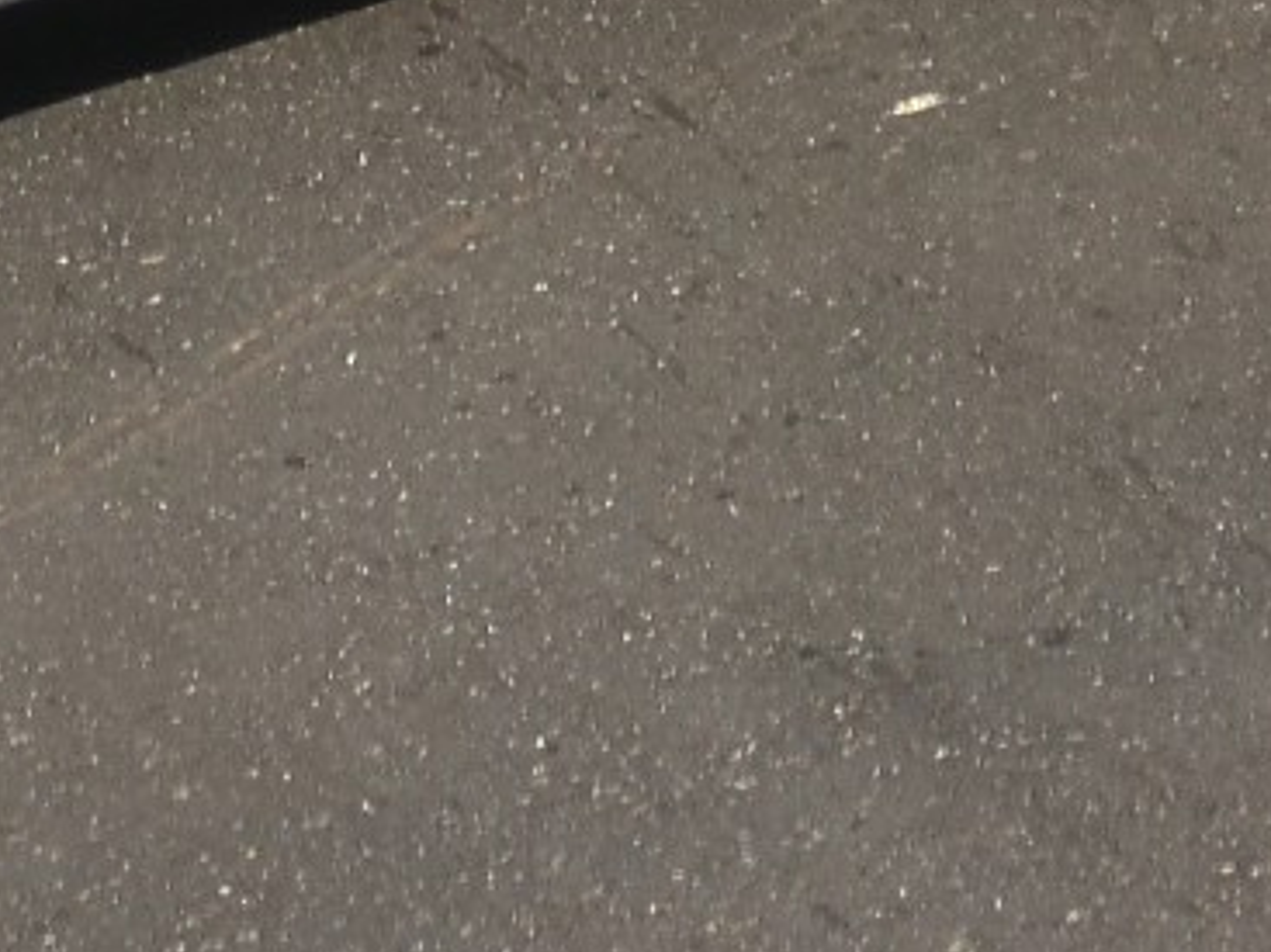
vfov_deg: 0.7
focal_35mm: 2167
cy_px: -1206
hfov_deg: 0.9
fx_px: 79540
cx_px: -319
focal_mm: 230
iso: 200
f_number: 8
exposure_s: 1/1000
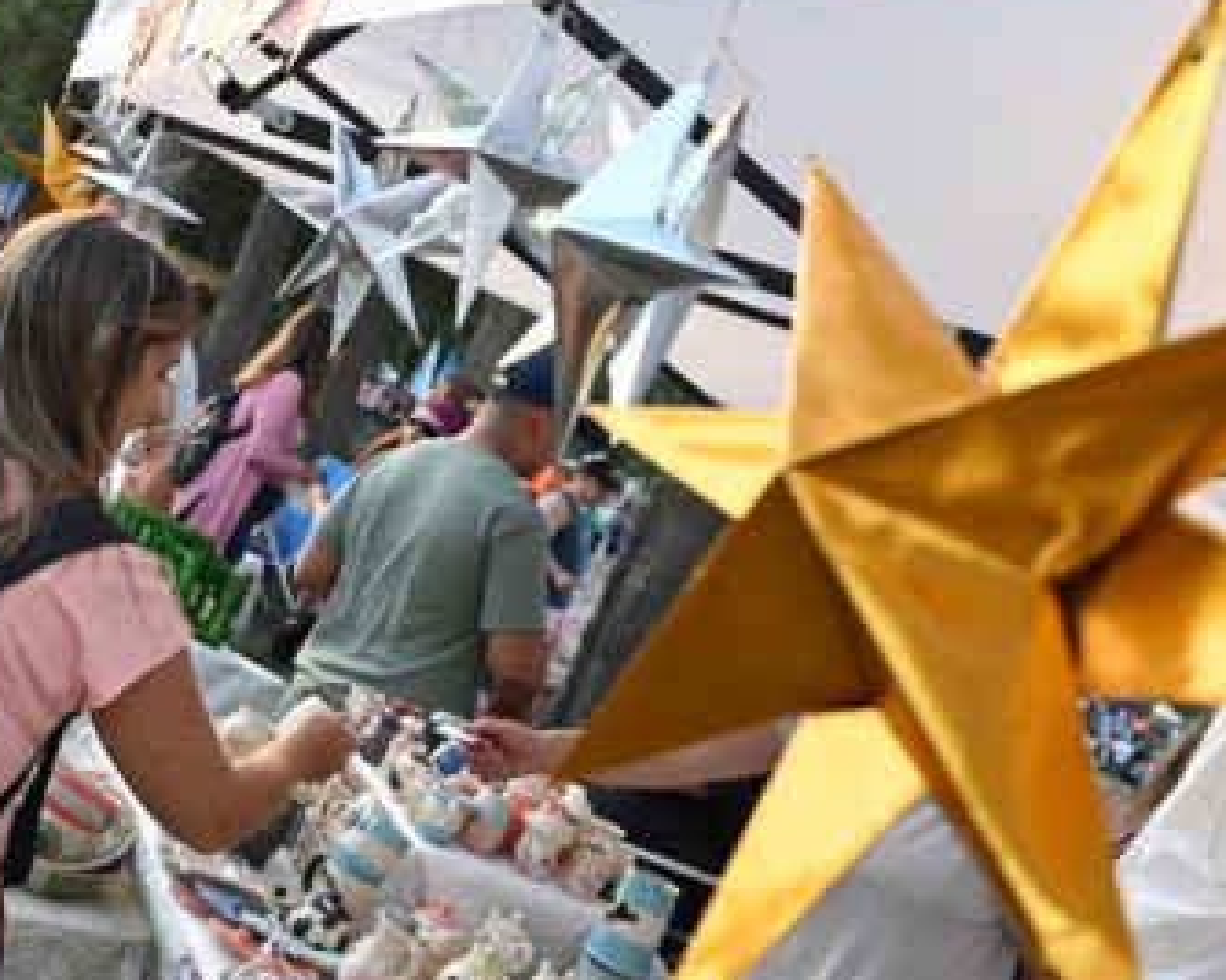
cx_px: 459
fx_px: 1705
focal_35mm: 47
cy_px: 624
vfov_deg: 31.9
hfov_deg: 39.3
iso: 800
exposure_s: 1/250
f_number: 5.6
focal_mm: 24
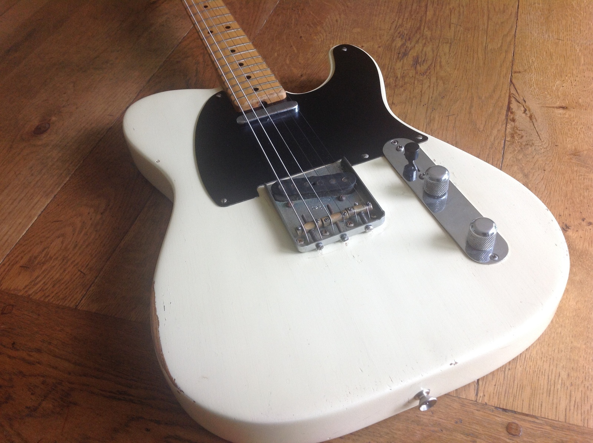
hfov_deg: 52.7
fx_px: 599
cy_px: 222
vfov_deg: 40.6
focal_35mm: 35
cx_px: 296
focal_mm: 4.28
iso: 64
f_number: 2.4
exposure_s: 1/60
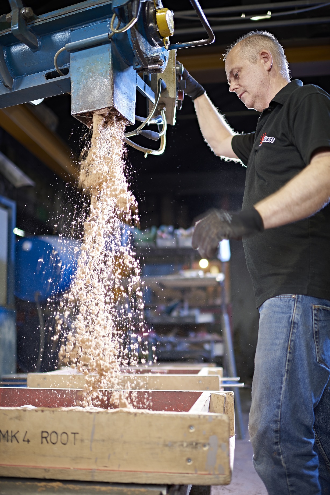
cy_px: 248
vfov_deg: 54.4
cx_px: 165
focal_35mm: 35
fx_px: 481
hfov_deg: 37.9
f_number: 1.4
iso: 200
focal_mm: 35
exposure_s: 1/80
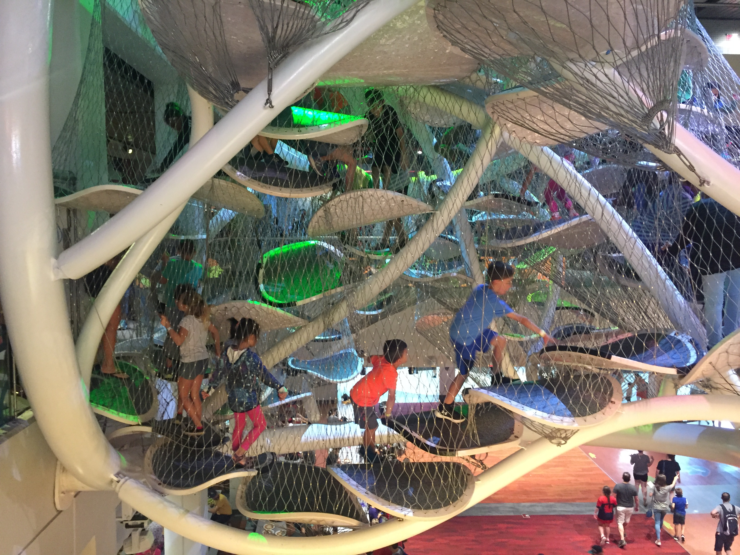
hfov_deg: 61.7
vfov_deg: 48.2
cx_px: 370
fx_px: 620
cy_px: 278
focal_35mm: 29
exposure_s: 1/15
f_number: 2.2
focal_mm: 4.15
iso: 250
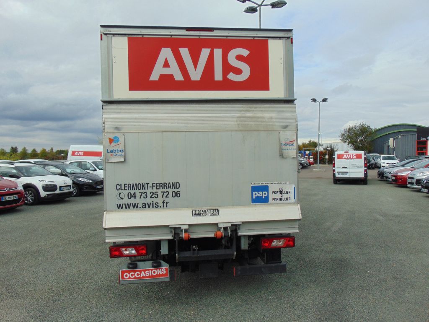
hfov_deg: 69.4
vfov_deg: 54.9
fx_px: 310
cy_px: 161
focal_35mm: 25
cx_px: 214
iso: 80
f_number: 3
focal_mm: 4.5
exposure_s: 1/1000
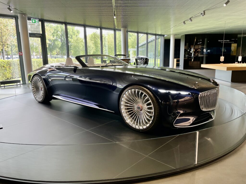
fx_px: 185
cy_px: 92
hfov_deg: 67.3
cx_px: 123
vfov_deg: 53.1
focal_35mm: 26
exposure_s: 1/121
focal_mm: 4.2
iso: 80
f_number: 1.6
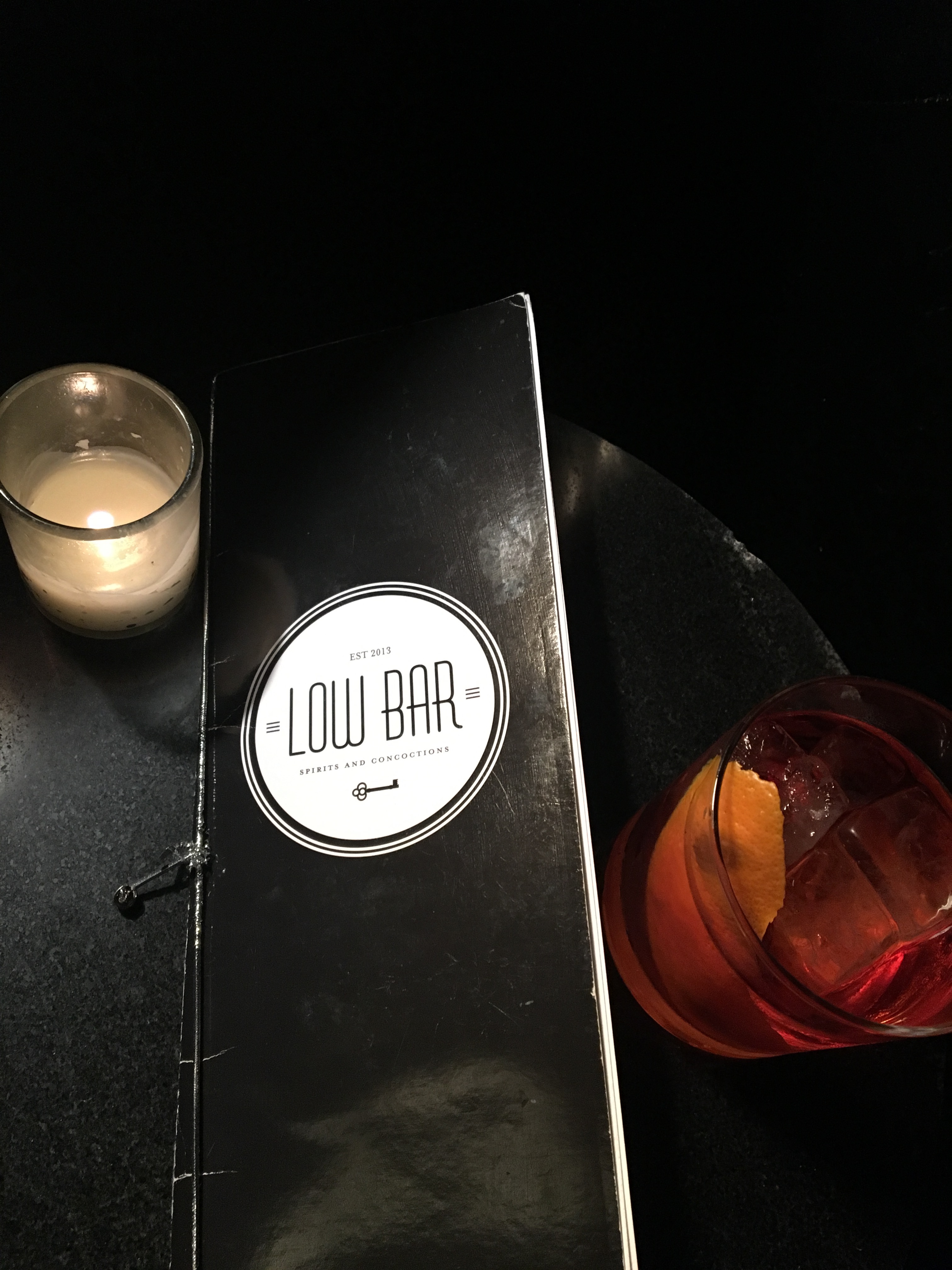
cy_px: 635
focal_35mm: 29
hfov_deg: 48.2
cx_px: 476
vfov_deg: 61.7
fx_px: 1063
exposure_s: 1/15
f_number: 2.2
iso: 200
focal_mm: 4.15
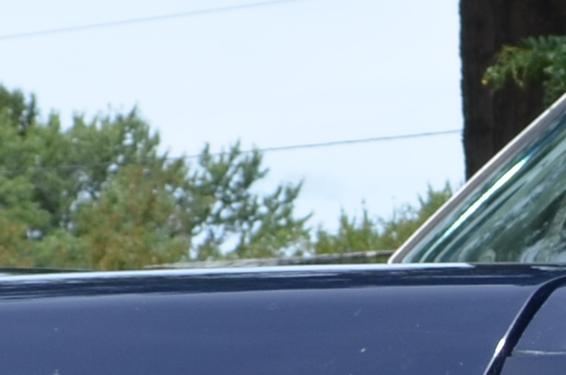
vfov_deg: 5.7
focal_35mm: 236
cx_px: 655
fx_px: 3704
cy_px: 688
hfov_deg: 8.7
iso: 125
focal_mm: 20
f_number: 8
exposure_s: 1/250
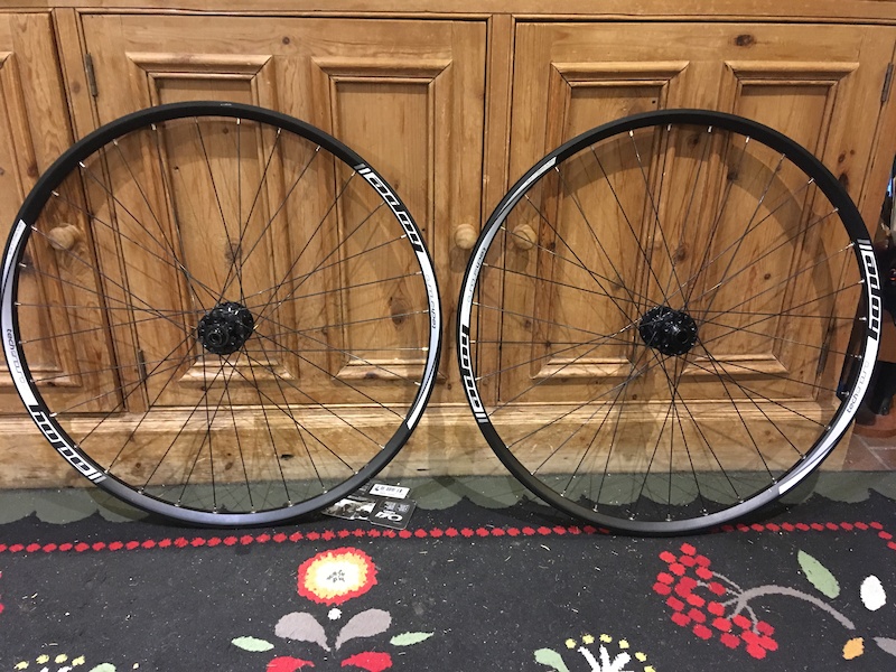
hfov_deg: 61.7
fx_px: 751
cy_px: 336
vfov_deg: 48.2
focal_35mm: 29
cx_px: 448
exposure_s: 1/17
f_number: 2.2
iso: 400
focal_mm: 4.15
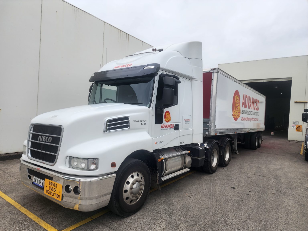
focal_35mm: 23
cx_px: 154
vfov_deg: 58.9
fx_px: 205
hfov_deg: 73.9
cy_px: 116
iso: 12
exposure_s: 1/195
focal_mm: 6.4
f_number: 1.8
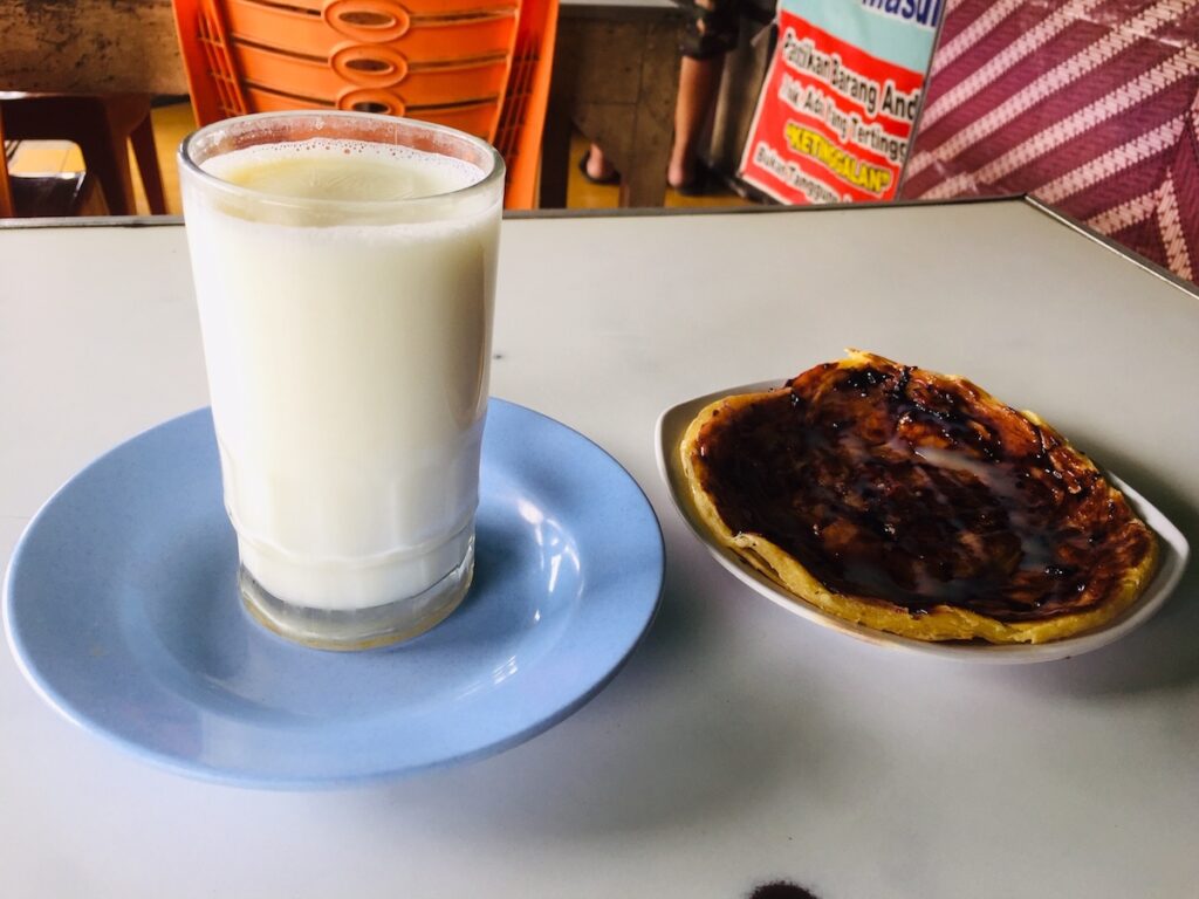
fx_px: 1004
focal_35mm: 29
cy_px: 450
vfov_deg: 48.2
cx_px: 600
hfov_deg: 61.7
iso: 32
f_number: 2.2
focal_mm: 4.15
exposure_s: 1/50
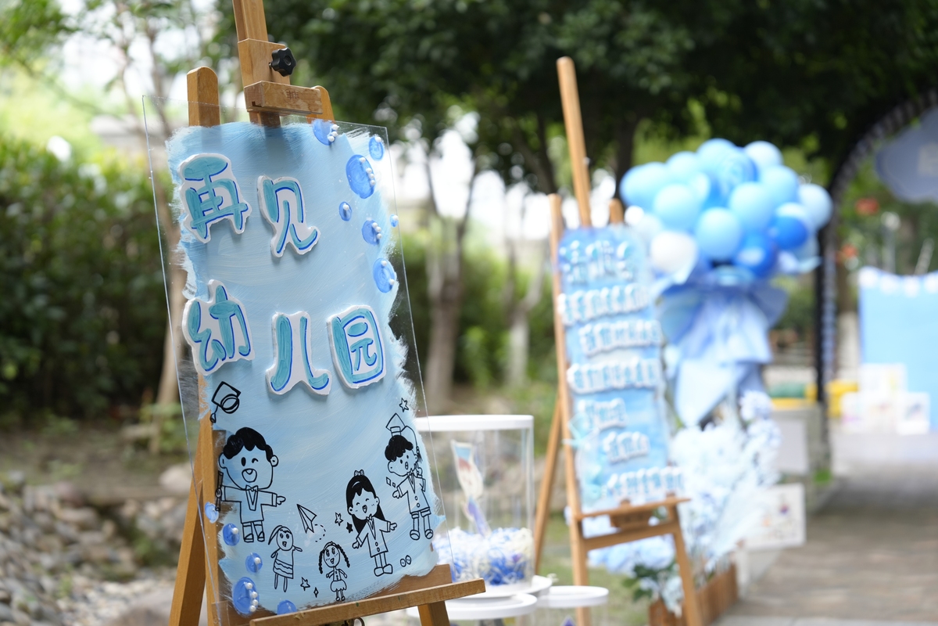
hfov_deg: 28.8
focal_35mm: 70
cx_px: 469
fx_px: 1824
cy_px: 313
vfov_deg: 19.5
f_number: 2.8
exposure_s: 1/125
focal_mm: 70
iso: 320
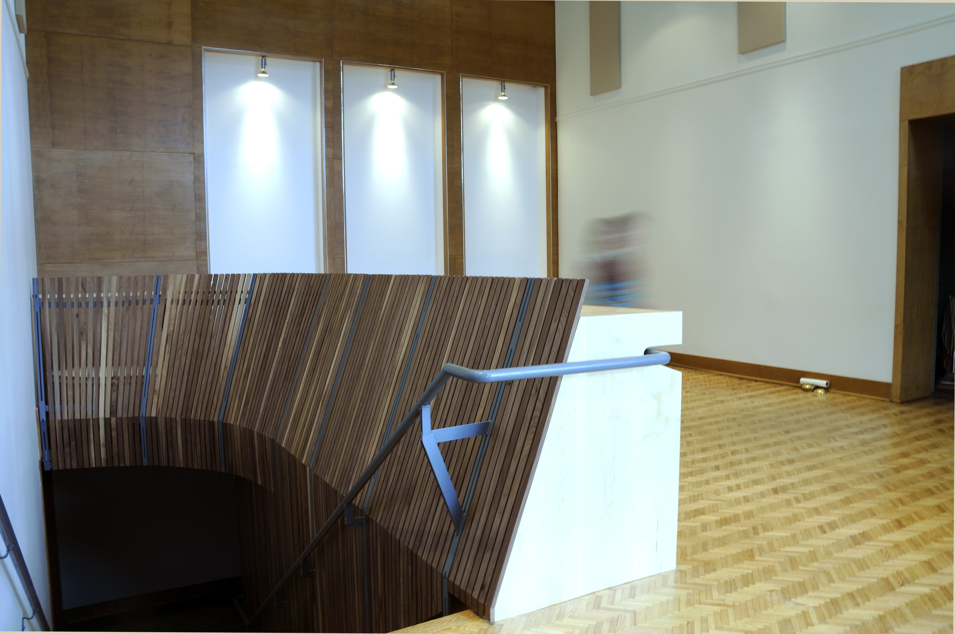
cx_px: 478
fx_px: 715
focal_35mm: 27
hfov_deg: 67.4
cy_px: 317
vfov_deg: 47.8
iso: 200
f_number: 10
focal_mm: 18
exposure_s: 1/4
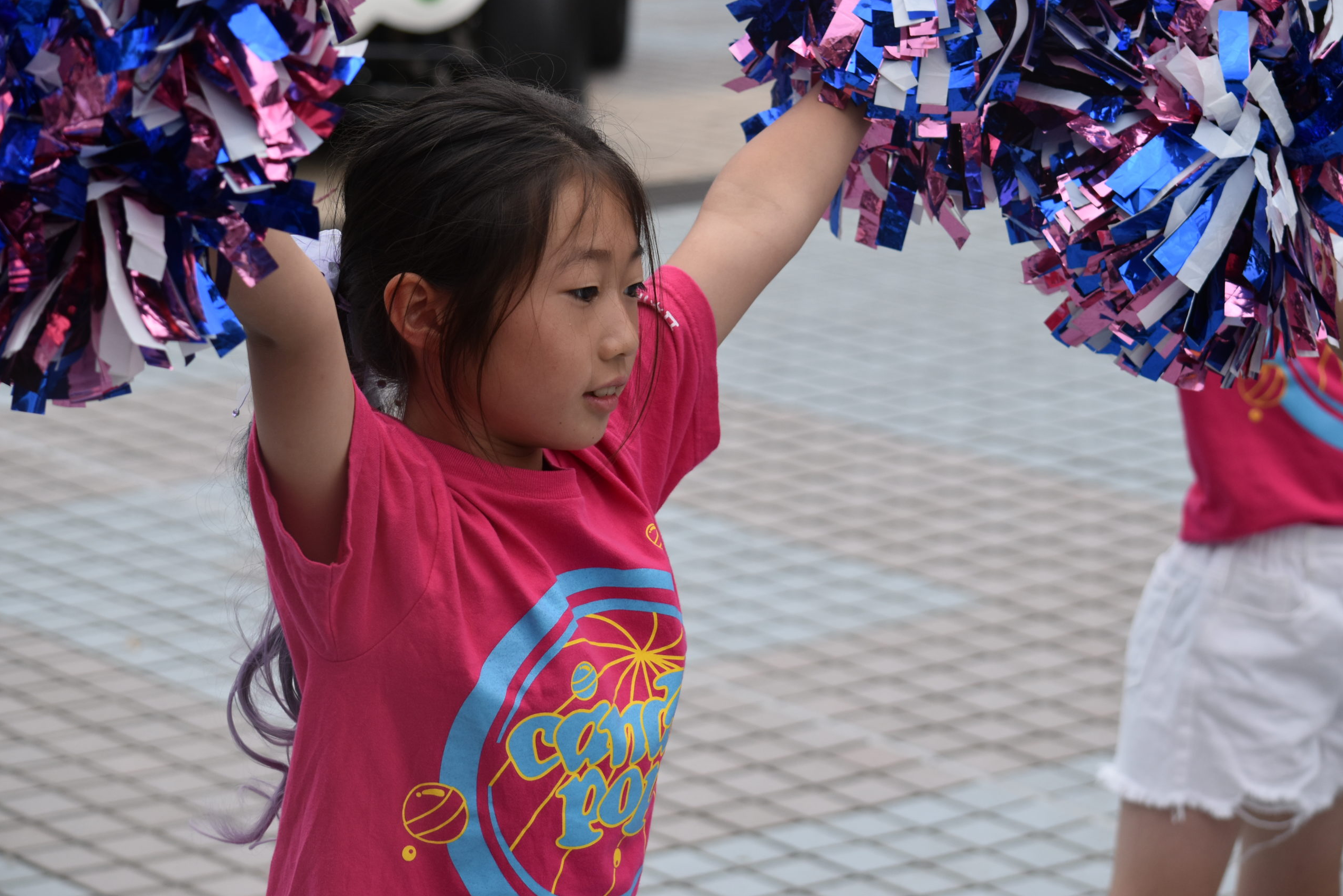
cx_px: 667
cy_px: 451
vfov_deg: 11.3
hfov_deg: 16.9
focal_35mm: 121
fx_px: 4514
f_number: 6.3
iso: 400
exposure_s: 1/1600
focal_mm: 80
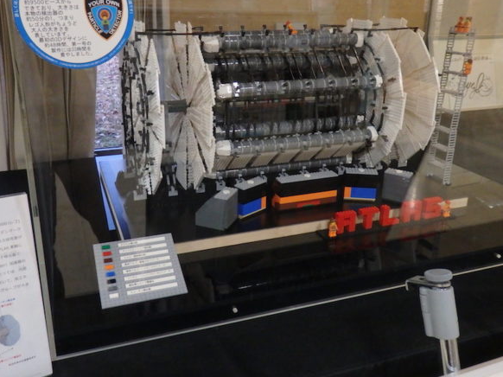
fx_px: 479
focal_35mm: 33
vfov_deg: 42.7
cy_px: 149
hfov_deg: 55.2
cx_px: 220
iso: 800
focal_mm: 4.5
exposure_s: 1/15
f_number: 3
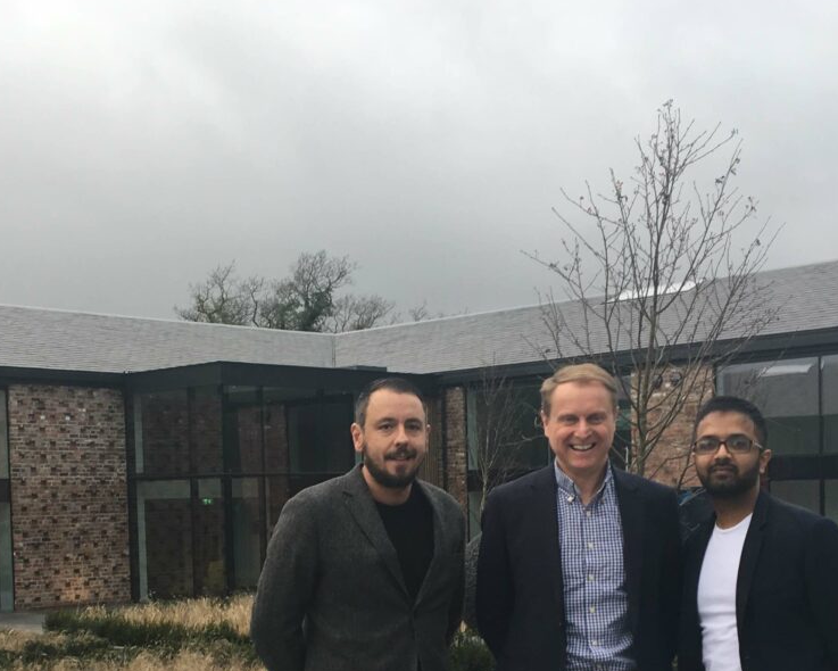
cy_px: 577
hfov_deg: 31.8
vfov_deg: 25.2
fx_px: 1464
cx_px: 314
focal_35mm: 59
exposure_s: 1/136
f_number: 2.2
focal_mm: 4.15
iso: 25
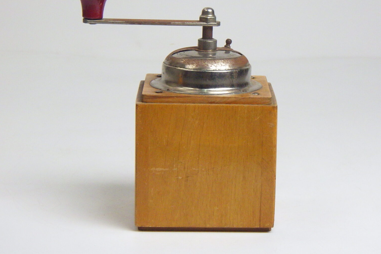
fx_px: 1312
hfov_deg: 16.5
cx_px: 203
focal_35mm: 124
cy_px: 97
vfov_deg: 11.0
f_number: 5
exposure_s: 1/40
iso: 125
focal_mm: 16.7
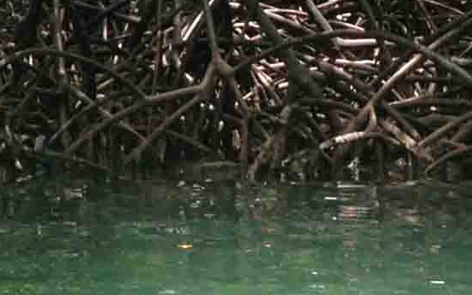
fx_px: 2818
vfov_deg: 5.9
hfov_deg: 9.3
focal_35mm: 219
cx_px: -230
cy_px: -161
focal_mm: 4.28
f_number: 2.4
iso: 50
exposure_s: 1/403
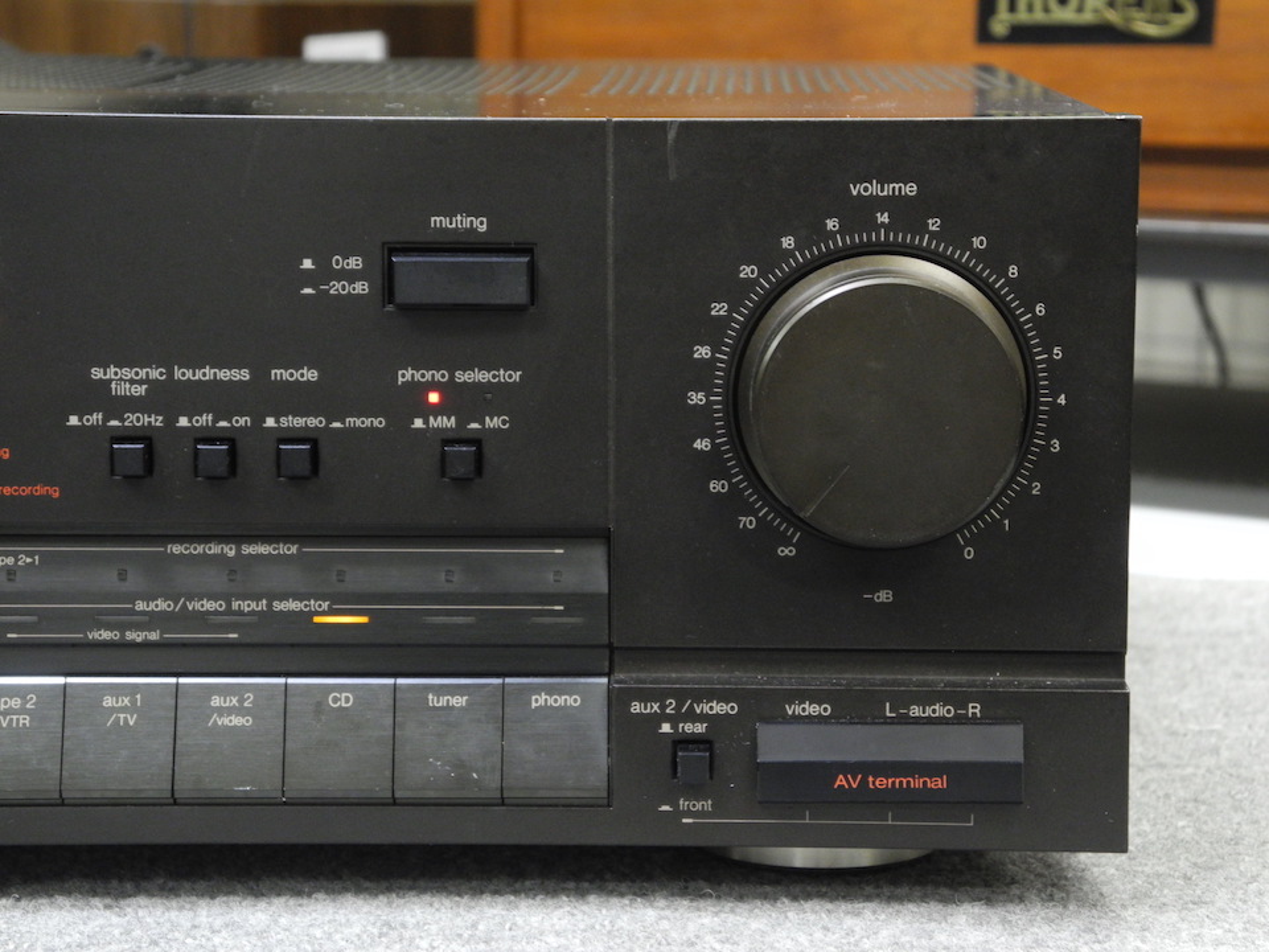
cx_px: 634
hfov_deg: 20.9
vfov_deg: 15.7
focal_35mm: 94
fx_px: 3446
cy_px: 476
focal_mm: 20.1
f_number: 4.5
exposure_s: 1/10.3
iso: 400
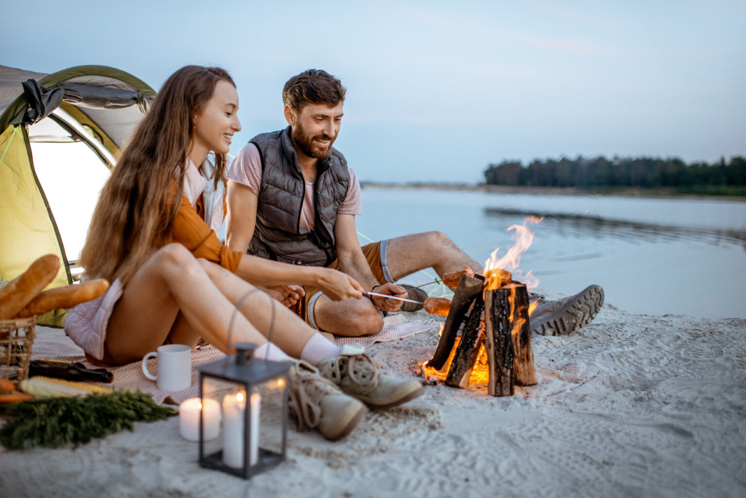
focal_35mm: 35
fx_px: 725
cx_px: 373
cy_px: 249
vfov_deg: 37.9
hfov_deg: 54.4
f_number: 1.8
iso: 800
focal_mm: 35
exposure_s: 1/125
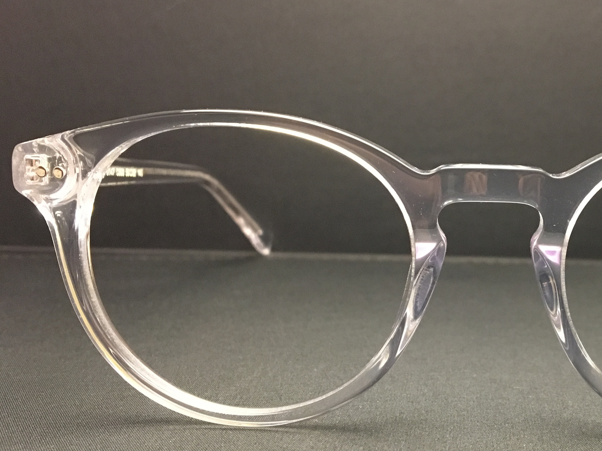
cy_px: 240
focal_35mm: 48
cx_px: 491
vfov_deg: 30.3
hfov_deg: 38.0
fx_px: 835
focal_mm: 4.15
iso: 250
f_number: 2.2
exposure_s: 1/17
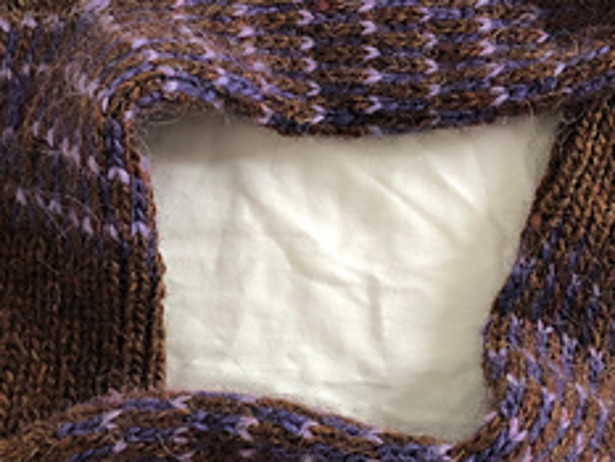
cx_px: 325
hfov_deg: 32.2
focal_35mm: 60
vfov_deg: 24.4
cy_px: 281
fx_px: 1067
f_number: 1.8
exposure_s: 1/15
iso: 64
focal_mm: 3.99
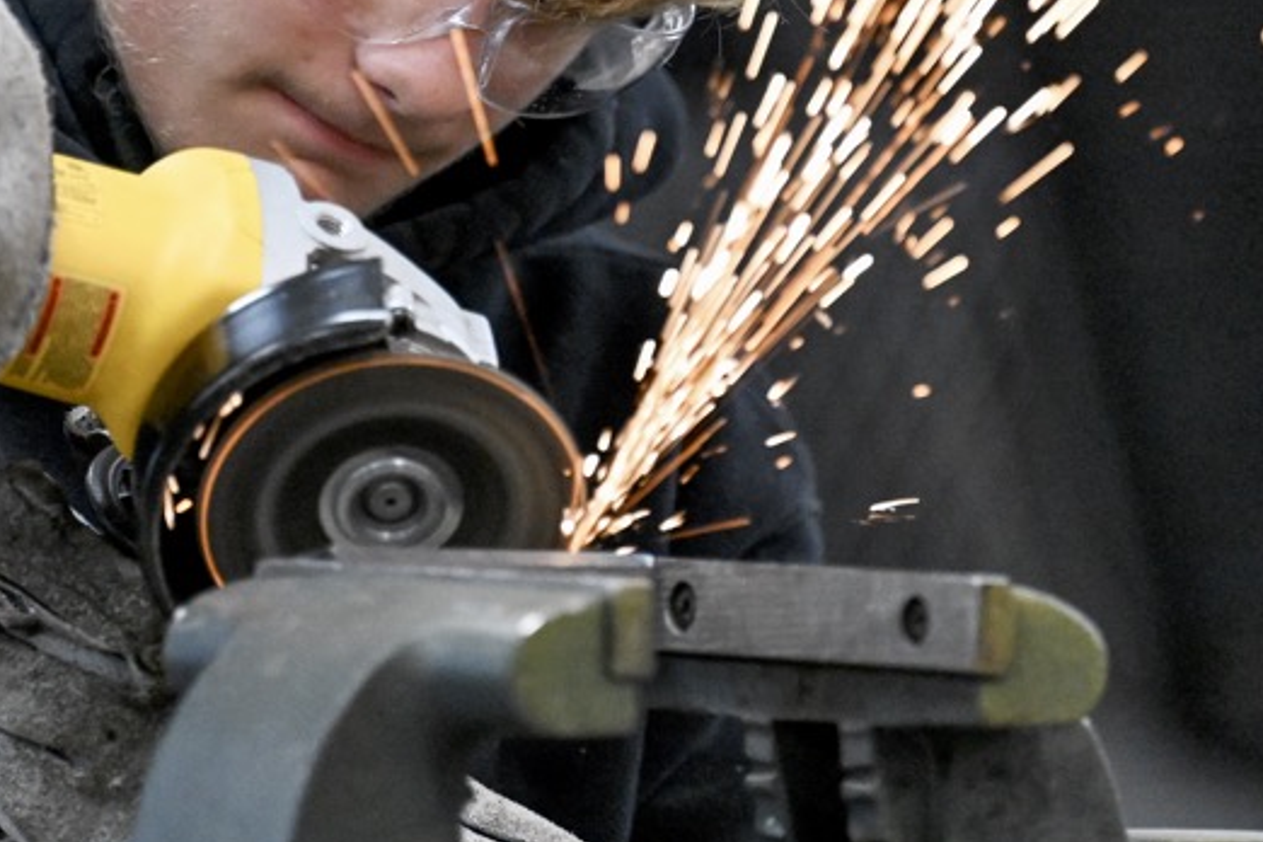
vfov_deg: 2.8
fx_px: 17189
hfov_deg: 4.2
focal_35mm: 490
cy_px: 127
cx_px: 605
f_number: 2.8
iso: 5000
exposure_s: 1/640
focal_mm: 200
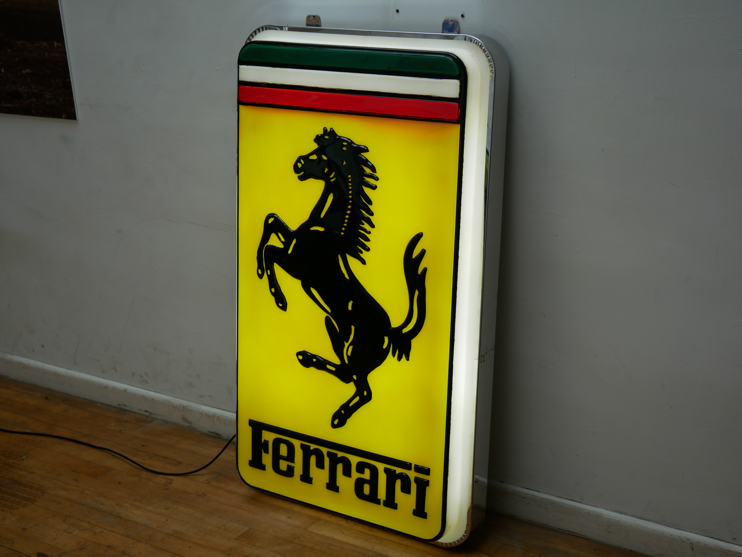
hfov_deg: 35.5
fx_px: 1158
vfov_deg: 27.1
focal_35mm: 54
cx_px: 371
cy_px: 278
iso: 200
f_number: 4.6
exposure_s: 1/80
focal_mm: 27
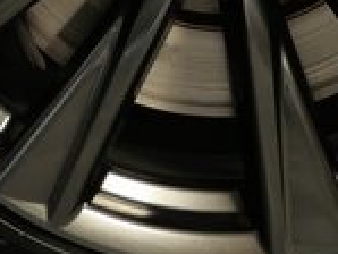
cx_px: 48
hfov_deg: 6.5
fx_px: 2951
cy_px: -420
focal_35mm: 302
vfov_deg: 4.8
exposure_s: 1/200
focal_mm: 22
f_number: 4.2
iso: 250
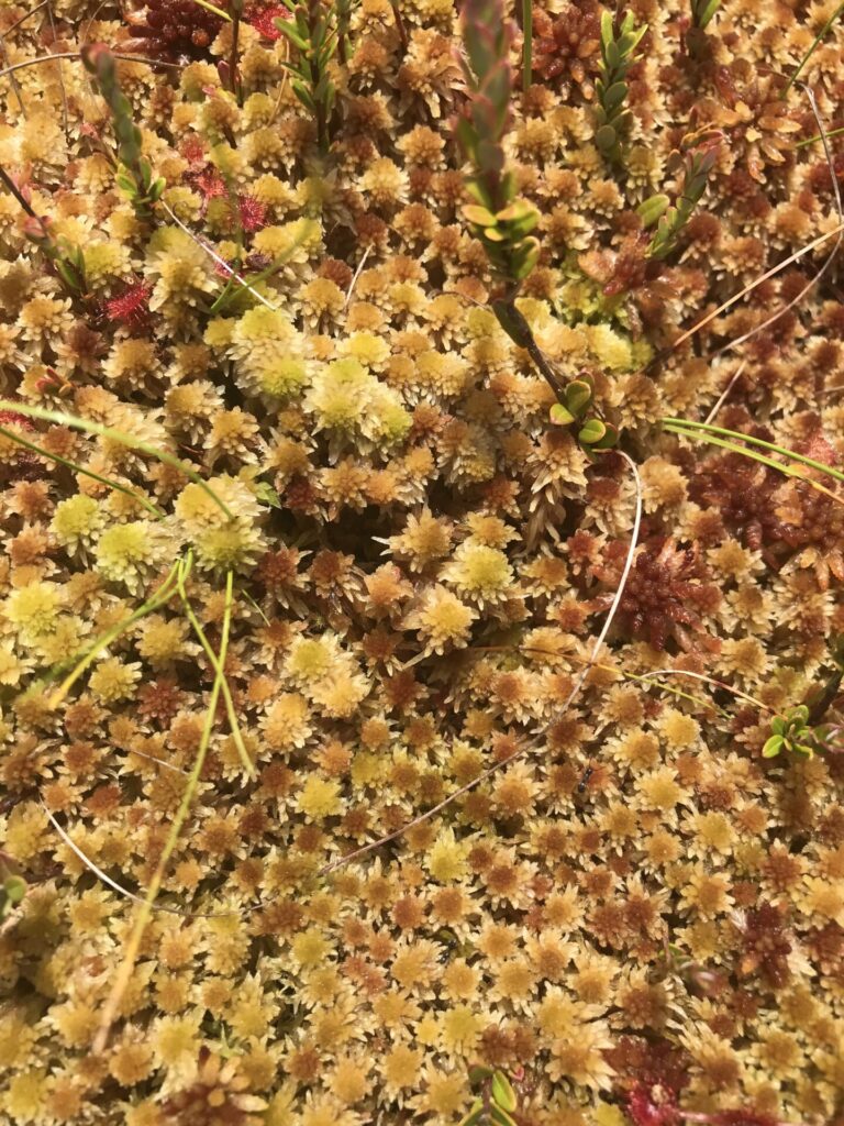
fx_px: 910
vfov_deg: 63.4
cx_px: 422
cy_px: 563
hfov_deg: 49.7
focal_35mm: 28
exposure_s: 1/1429
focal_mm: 3.99
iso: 20
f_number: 1.8
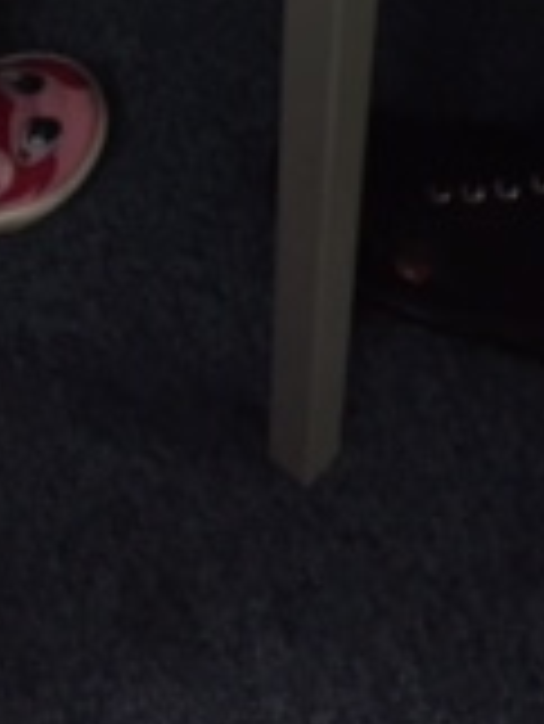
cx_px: 216
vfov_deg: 15.1
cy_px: -526
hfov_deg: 12.9
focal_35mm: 115
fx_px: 2406
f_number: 2.2
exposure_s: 1/33
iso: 100
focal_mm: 4.15
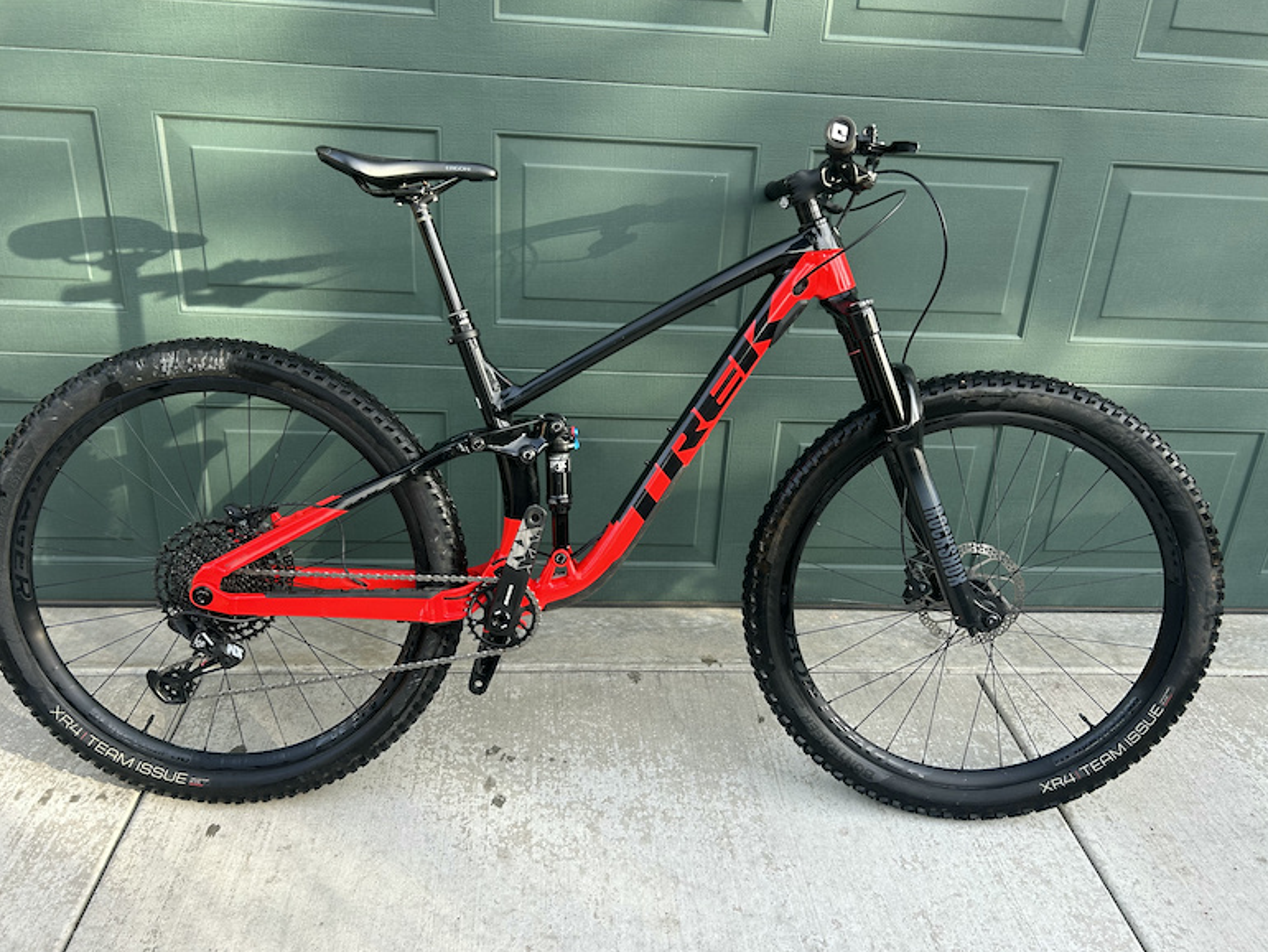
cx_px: 632
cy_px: 479
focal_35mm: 27
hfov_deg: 65.3
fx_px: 989
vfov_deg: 51.4
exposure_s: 1/214
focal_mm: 5.7
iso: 40
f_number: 1.5
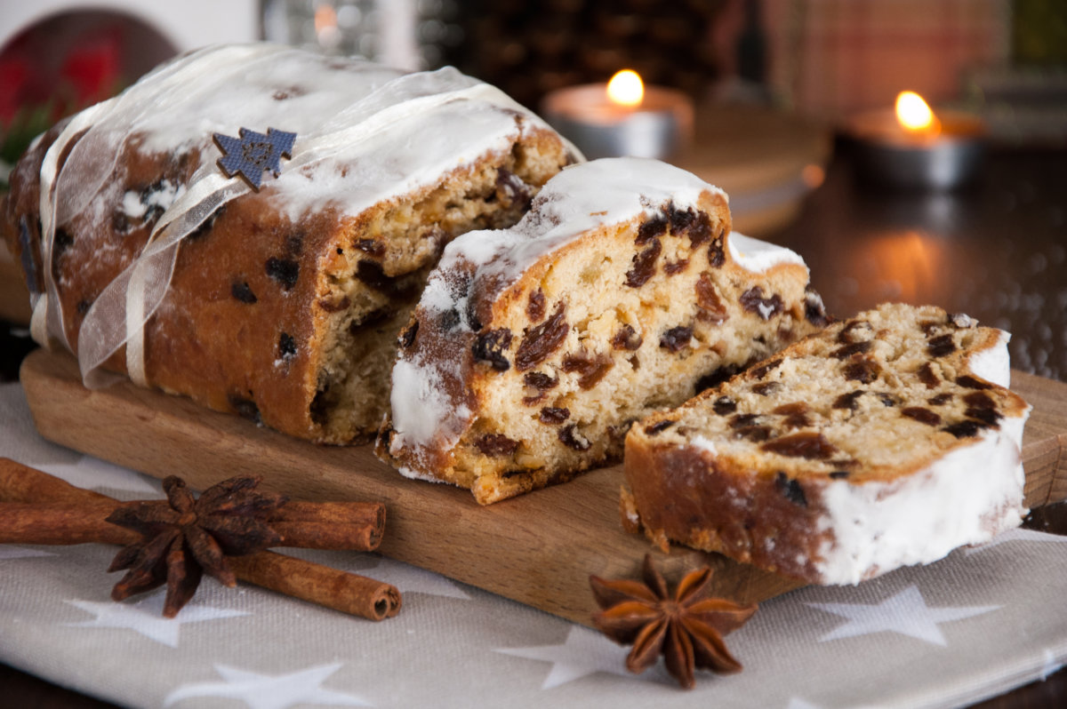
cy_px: 354
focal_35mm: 158
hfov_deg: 13.1
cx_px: 534
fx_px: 4664
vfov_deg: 8.7
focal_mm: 105
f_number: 5.6
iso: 800
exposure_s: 1/40
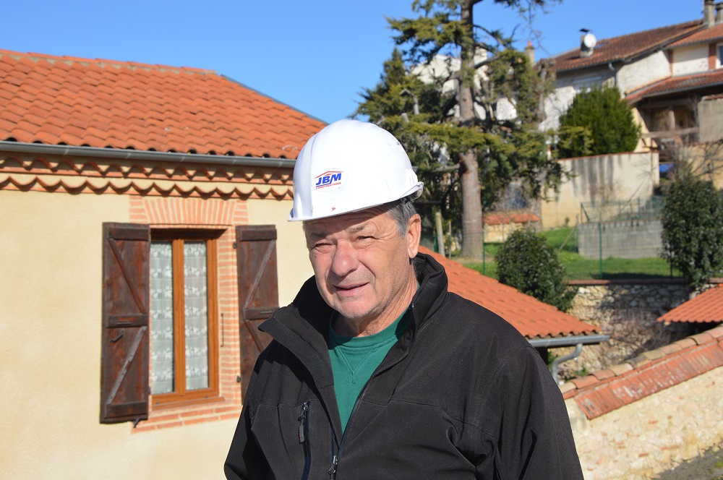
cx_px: 362
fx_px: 1053
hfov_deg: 37.9
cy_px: 240
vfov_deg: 25.7
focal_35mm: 52
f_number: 9
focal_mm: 35
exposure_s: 1/320
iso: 100
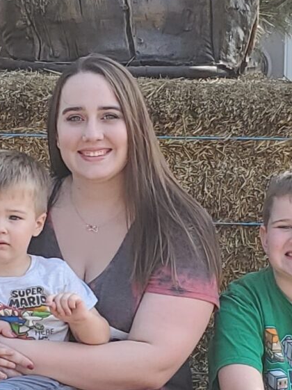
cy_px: 301
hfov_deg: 15.5
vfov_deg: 20.5
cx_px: 92
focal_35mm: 95
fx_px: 1070
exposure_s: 1/345
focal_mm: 4.3
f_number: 2.4
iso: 50
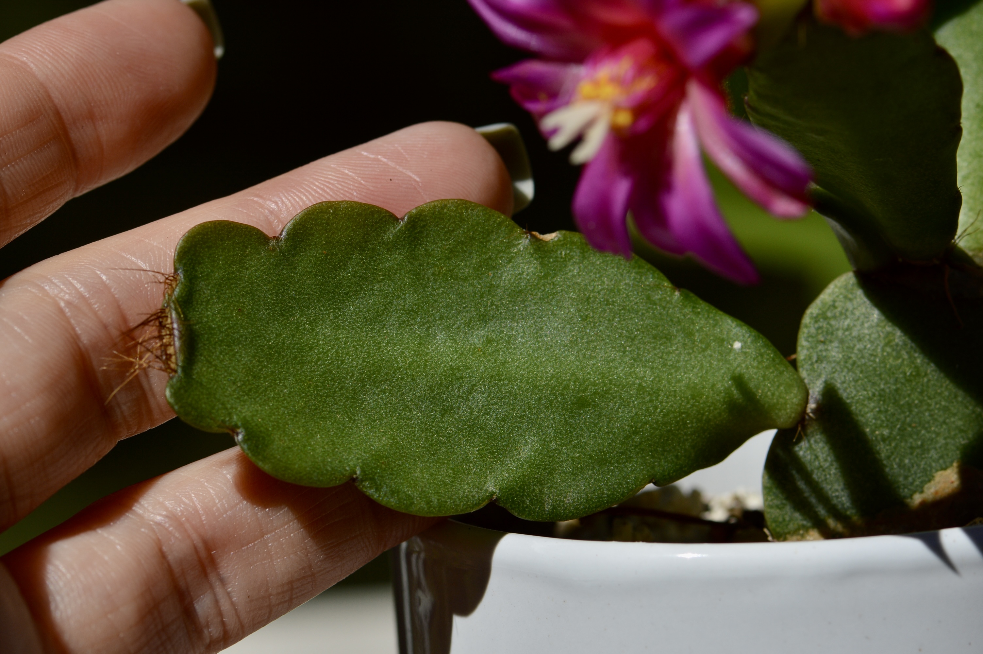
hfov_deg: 13.1
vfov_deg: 8.7
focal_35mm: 158
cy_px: 327
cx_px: 492
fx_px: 4297
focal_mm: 105
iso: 100
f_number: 11
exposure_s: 1/800
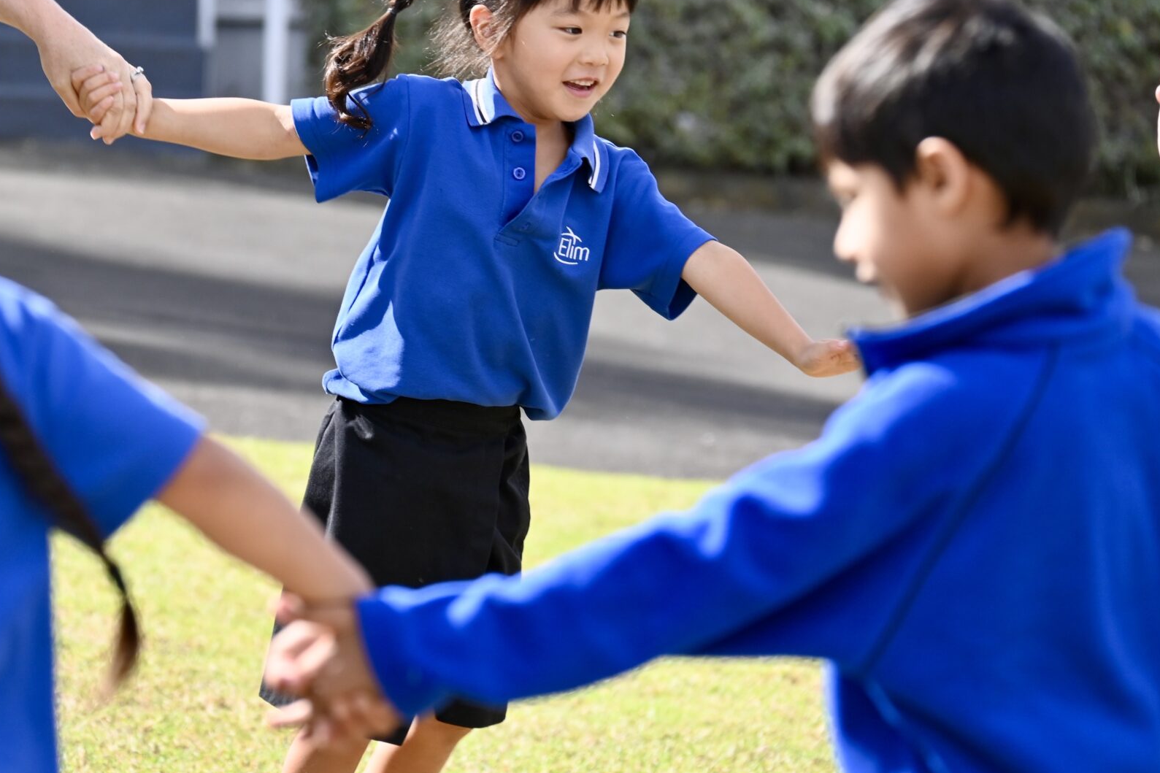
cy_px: 343
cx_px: 469
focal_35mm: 399
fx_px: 12848
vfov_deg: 3.4
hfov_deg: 5.2
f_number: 5.6
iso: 250
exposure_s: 1/500
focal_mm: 165
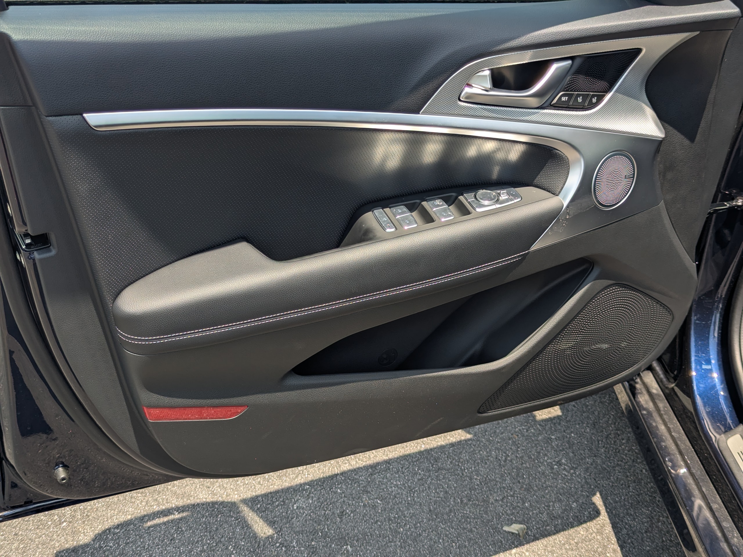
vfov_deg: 30.3
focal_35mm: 48
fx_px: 1030
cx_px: 372
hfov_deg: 39.7
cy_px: 278
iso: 41
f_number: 1.85
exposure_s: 1/962
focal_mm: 6.81
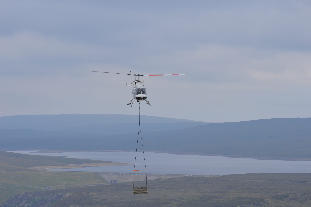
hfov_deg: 12.5
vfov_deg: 8.3
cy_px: 104
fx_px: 1424
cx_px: 156
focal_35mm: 165
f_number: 9
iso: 100
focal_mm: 110
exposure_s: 1/320
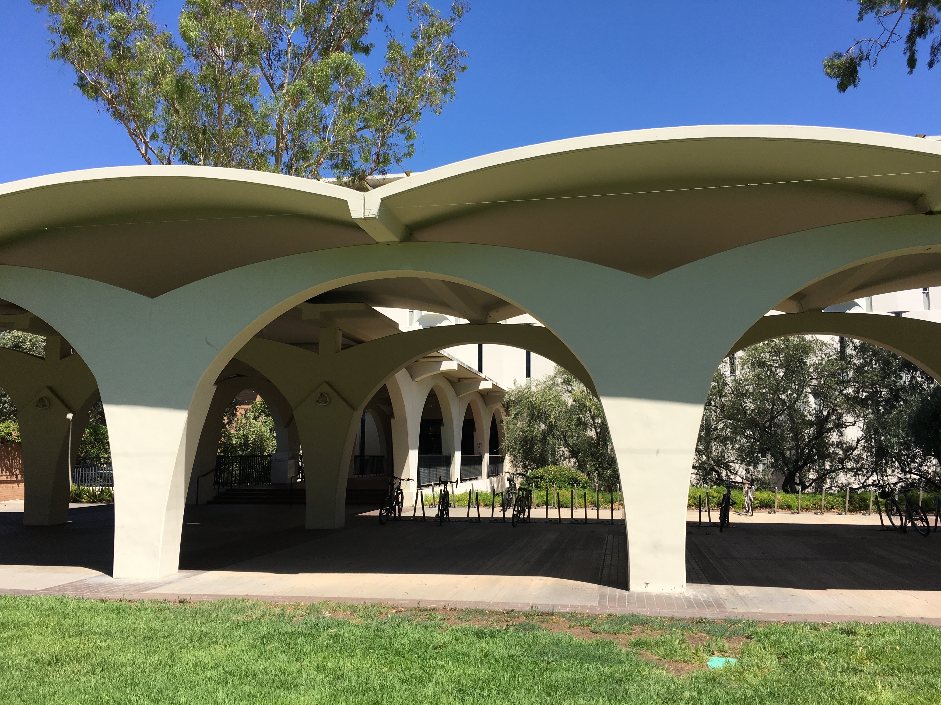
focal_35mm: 29
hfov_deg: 61.7
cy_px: 352
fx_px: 788
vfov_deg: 48.2
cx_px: 470
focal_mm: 4.15
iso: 25
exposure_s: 1/1374
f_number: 2.2
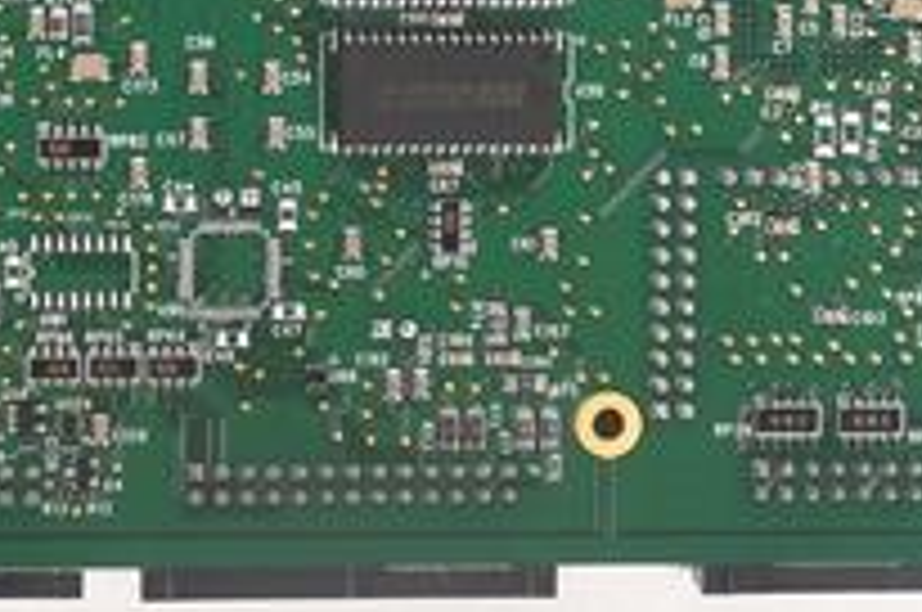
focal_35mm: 88
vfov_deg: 15.2
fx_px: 2250
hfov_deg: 23.2
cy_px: -14
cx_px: 432
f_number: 10
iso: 100
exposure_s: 1/200
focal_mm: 20
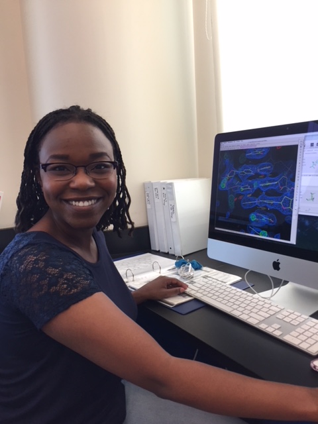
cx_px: 159
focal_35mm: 29
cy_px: 212
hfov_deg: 48.2
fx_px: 355
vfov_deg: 61.7
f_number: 2.2
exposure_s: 1/30
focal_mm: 4.15
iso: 50
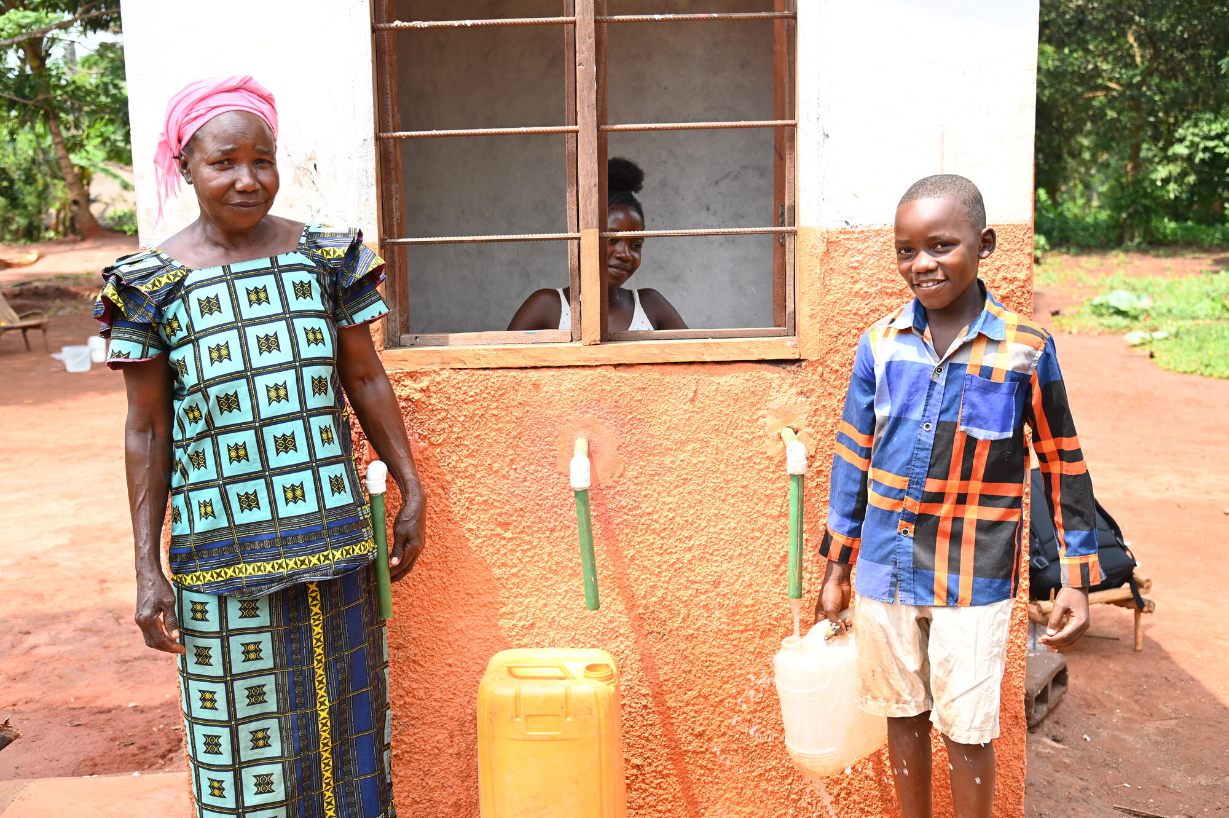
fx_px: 1365
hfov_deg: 48.5
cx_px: 614
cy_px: 409
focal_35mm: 40
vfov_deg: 33.4
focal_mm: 40
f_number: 5
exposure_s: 1/250
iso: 200
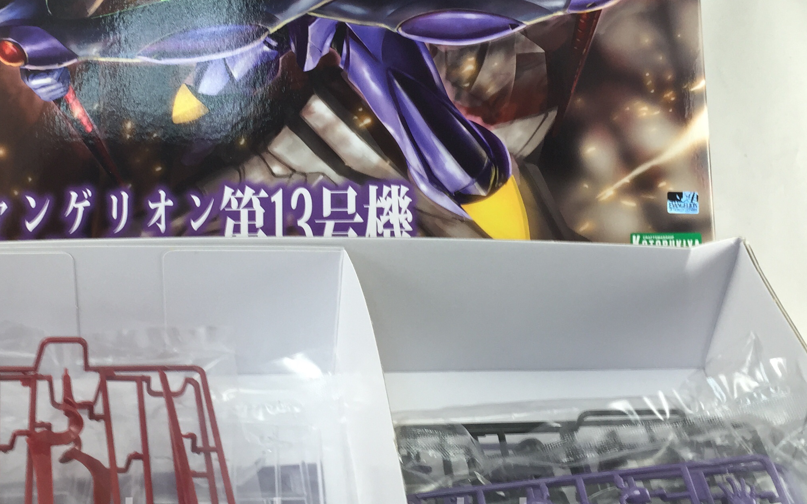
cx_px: 288
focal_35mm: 50
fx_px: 1100
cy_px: 127
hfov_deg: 39.9
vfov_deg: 25.5
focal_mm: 4.15
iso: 40
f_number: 2.2
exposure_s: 1/50
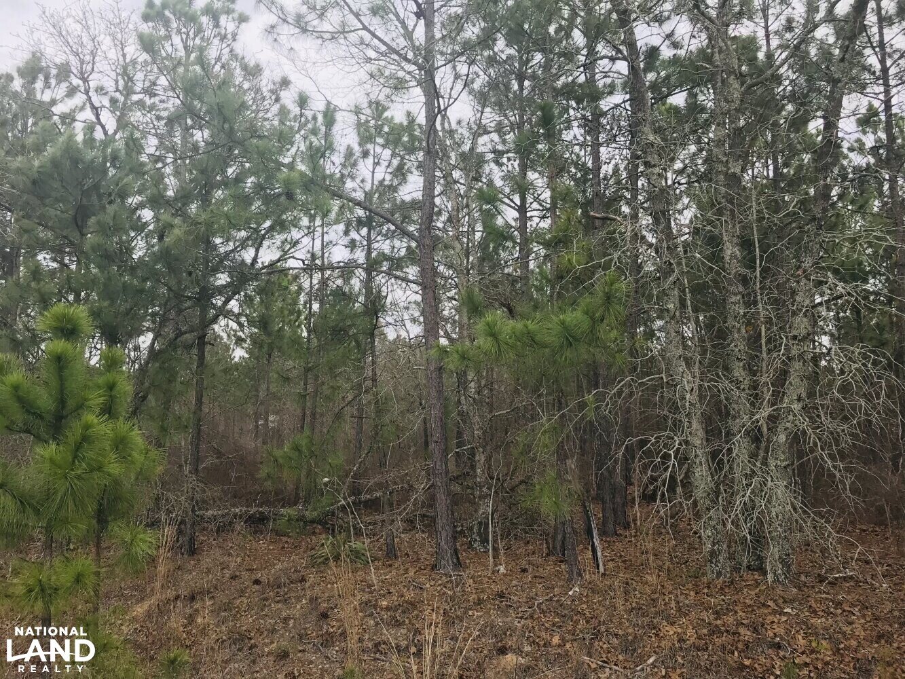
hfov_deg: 63.4
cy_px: 340
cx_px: 452
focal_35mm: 28
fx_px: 732
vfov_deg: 49.8
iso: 20
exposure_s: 1/674
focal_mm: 3.99
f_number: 1.8
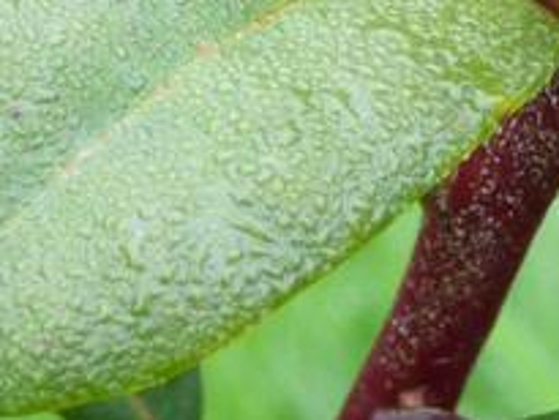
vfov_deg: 5.1
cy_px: -592
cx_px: 425
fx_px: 4573
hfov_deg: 7.0
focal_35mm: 283
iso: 320
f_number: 4
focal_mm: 9.92
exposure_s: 1/60
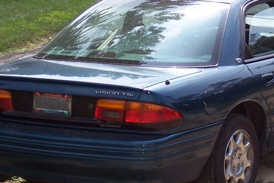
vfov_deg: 8.5
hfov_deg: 12.7
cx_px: 200
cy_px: 71
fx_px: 1226
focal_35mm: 161
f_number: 4
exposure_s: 1/500
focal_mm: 10.8
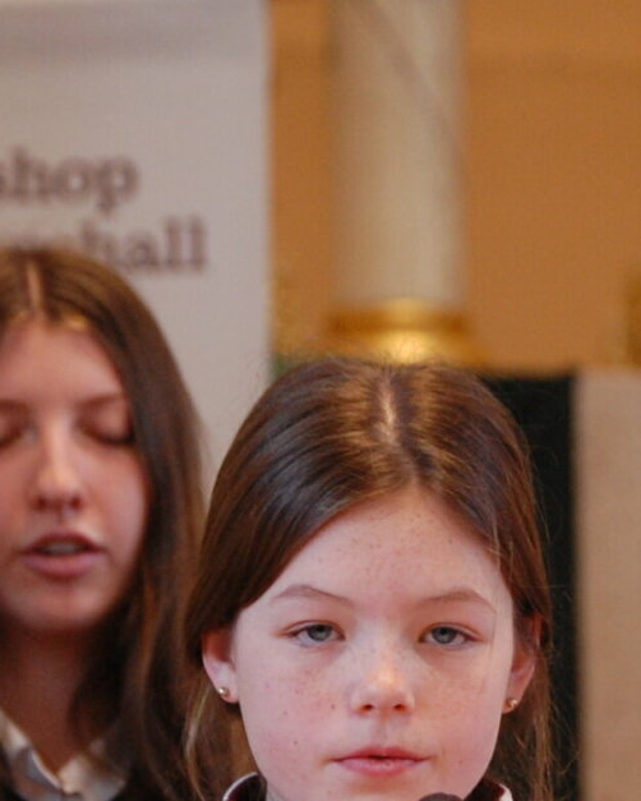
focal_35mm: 437
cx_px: 524
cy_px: 772
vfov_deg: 4.4
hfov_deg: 3.5
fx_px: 10347
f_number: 4.8
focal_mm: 95
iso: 800
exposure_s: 1/40
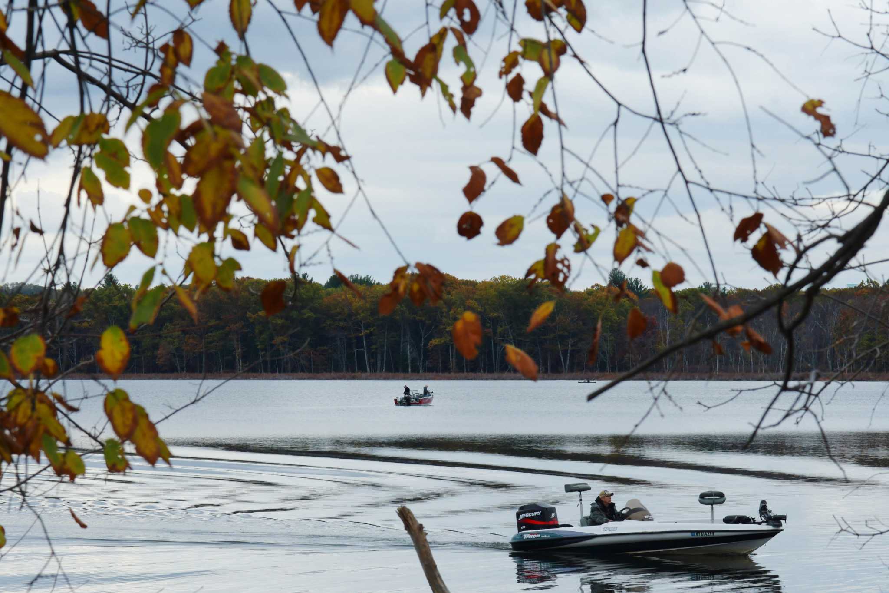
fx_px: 3889
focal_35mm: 158
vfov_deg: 8.7
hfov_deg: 13.0
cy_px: 296
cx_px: 444
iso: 500
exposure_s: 1/320
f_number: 13
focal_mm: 105
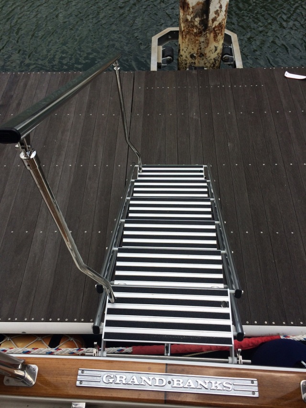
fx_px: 354
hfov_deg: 46.8
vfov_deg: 60.0
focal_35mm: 30
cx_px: 153
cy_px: 204
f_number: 2.2
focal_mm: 4.12
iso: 40
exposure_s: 1/2564
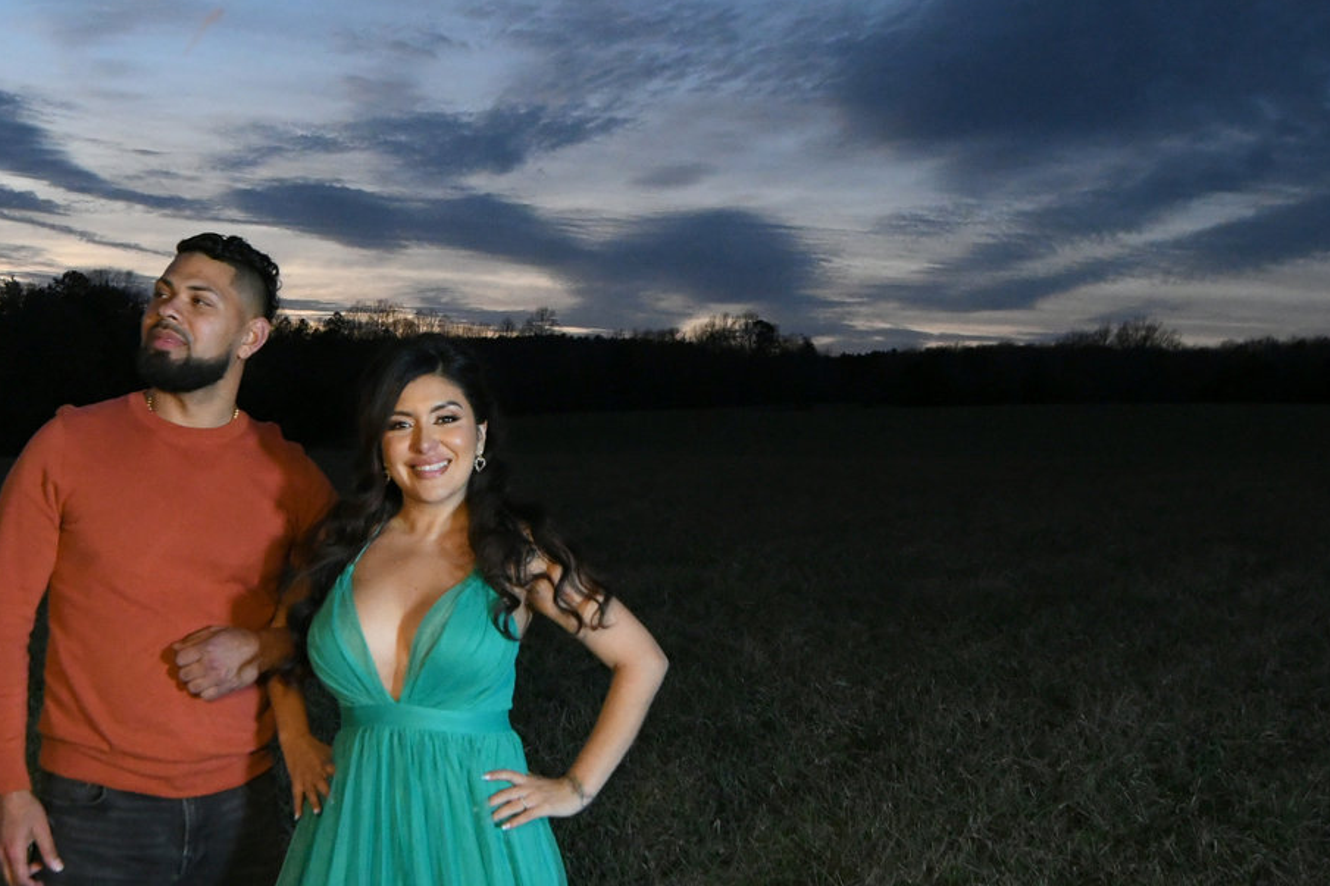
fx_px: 1588
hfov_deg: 44.5
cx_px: 408
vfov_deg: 30.8
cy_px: 617
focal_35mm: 43
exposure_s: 1/100
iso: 2500
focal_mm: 15
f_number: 7.1
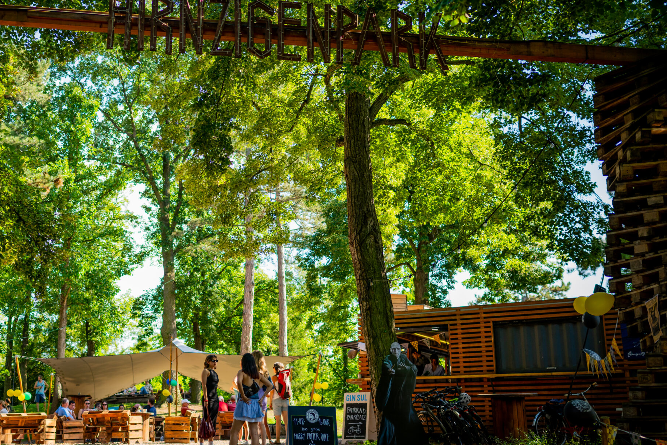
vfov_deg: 27.5
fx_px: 908
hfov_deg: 39.8
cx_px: 212
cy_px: 218
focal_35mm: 49
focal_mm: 35
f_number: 1.8
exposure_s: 1/1600
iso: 200
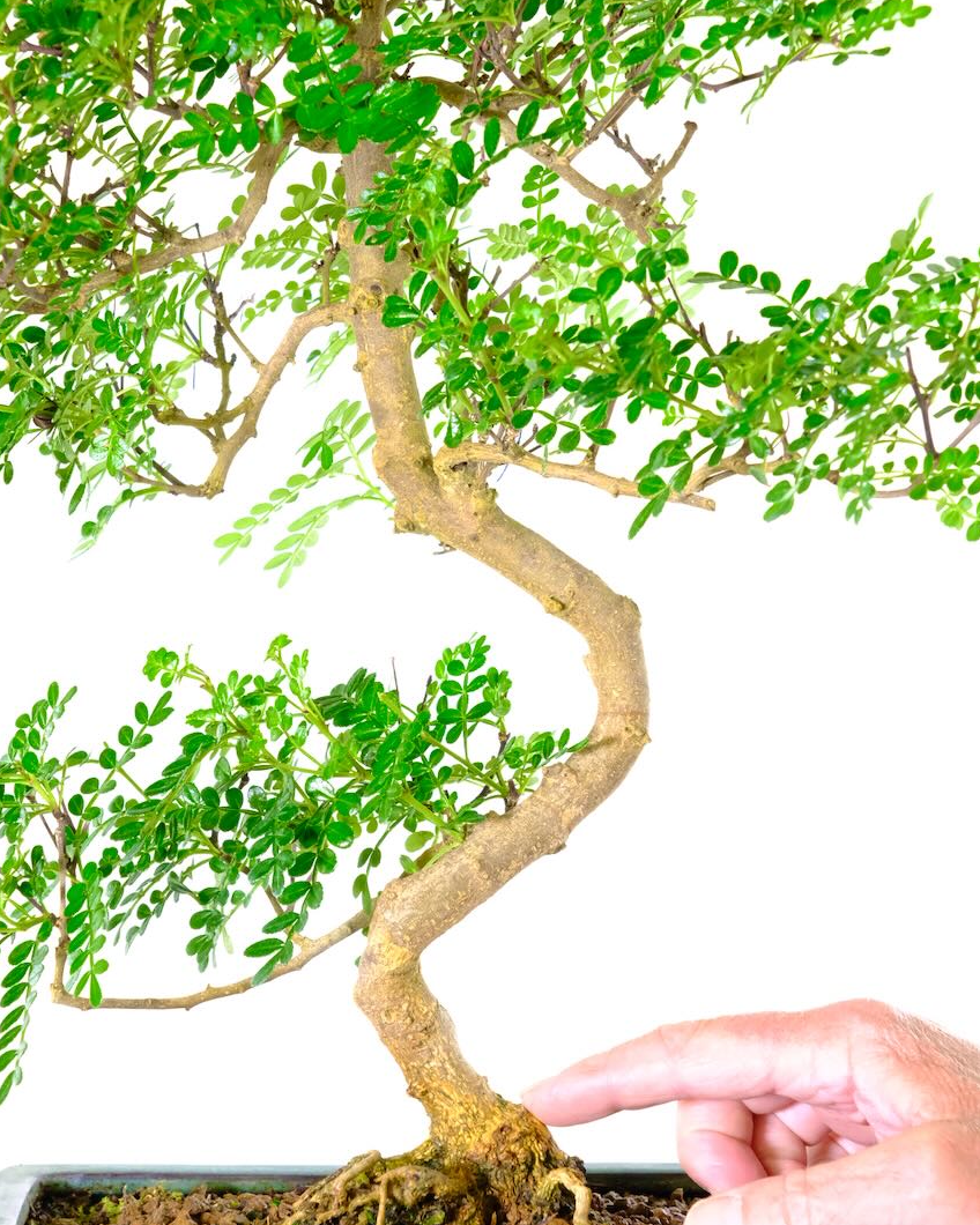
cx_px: 490
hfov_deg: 11.4
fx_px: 4931
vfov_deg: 14.2
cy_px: 577
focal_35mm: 136
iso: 3200
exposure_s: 1/30
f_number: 7.1
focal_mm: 80
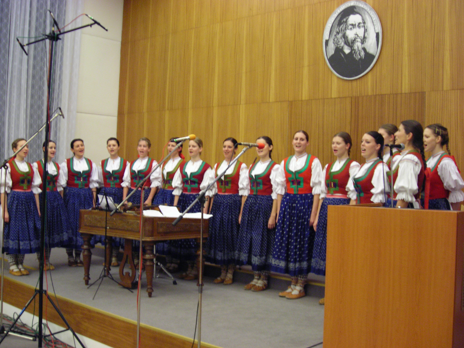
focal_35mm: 39
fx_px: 523
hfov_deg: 47.9
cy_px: 173
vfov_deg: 36.8
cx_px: 227
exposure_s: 1/4.4
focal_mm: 6.3
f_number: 3.2
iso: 163
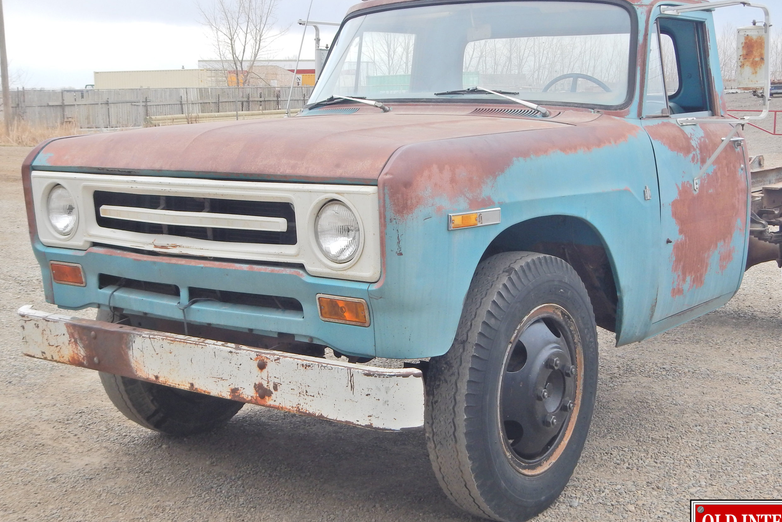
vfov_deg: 27.5
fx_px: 1064
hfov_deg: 40.2
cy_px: 238
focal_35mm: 49
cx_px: 447
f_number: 4
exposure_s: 1/125
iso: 125
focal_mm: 7
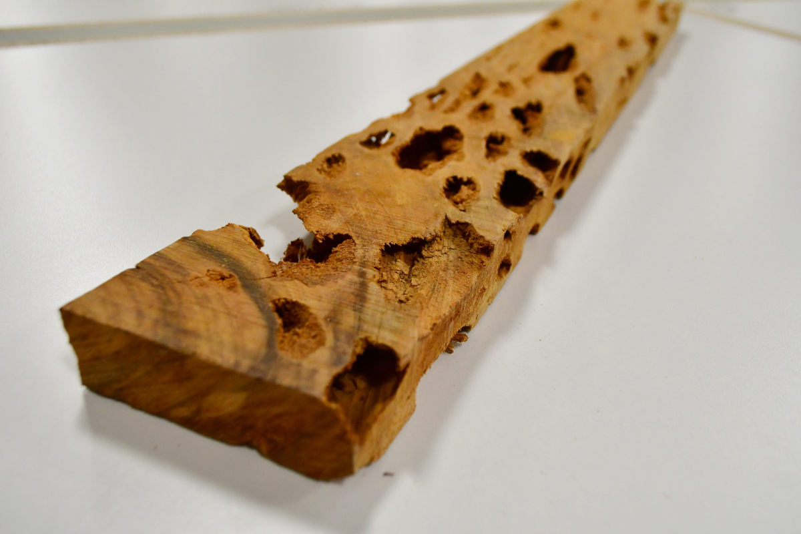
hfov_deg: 57.2
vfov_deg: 40.0
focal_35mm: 33
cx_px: 400
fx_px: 734
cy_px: 267
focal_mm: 22
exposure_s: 1/250
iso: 1400
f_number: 5.6
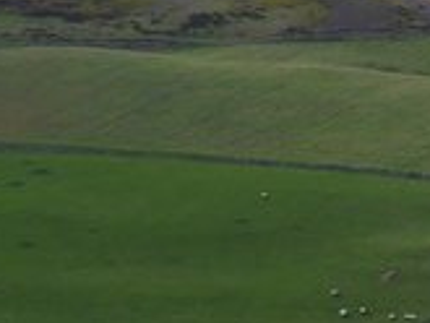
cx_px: 1162
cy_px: 66
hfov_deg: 8.5
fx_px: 2561
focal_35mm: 206
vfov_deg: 7.2
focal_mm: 17
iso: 160
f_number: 7.1
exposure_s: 1/320
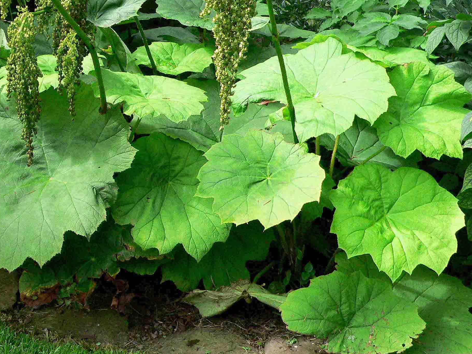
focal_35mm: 56
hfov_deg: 34.3
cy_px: 132
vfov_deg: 26.0
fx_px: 763
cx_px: 191
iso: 400
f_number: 3.3
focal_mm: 6.6
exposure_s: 1/800
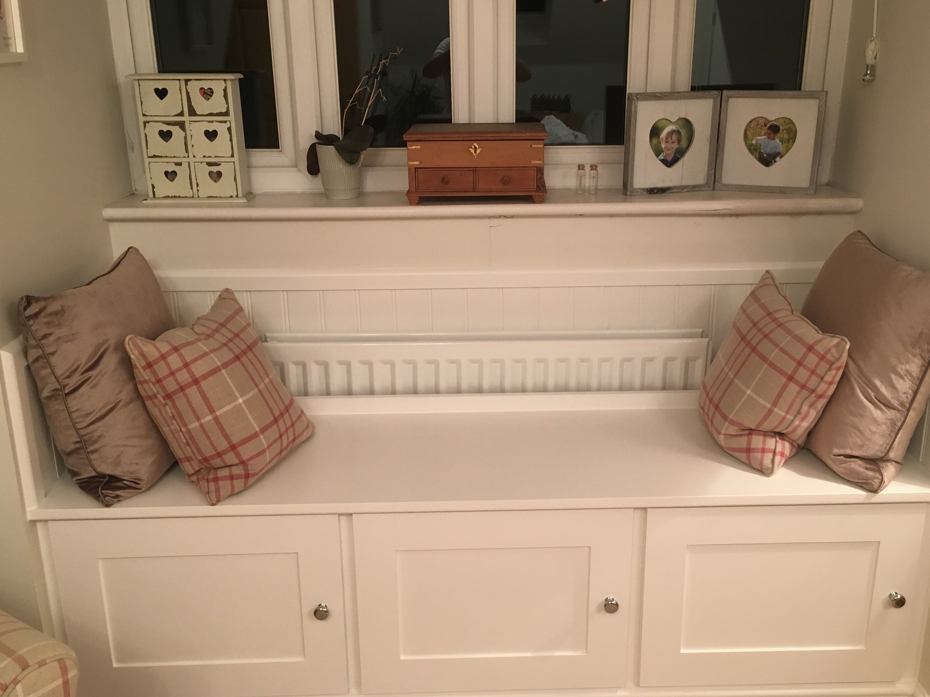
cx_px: 494
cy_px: 374
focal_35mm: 35
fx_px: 940
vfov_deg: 40.7
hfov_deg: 52.6
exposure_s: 1/33
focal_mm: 4.15
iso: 125
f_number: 2.2
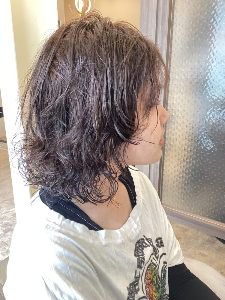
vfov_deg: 58.4
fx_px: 269
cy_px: 150
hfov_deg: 45.4
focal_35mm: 31
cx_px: 112
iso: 100
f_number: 2.4
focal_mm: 3.3
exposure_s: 1/50
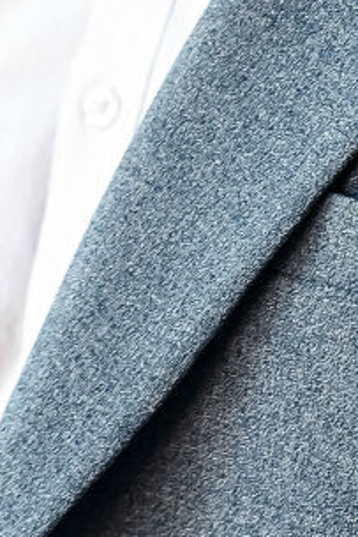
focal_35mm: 492
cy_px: -751
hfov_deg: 2.8
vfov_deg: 4.1
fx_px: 7347
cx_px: 312
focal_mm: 85
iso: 640
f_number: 3.2
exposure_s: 1/160
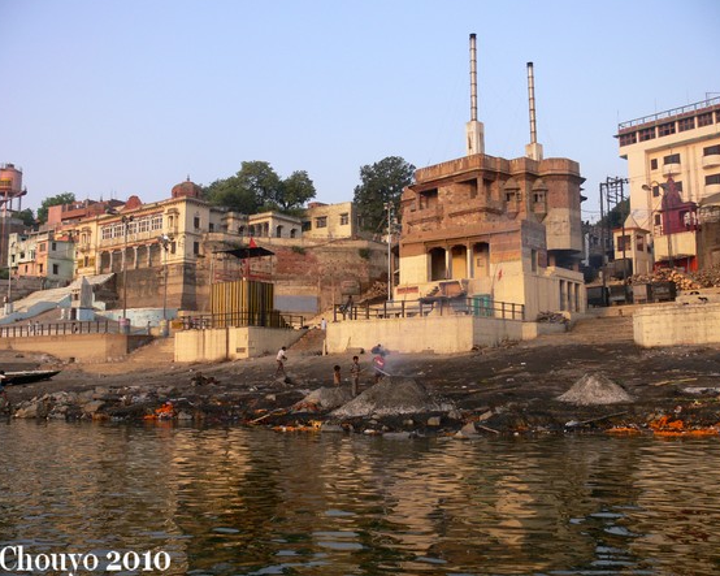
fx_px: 788
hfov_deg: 49.1
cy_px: 286
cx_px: 357
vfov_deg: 40.1
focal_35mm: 37
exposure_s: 1/500
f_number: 2.8
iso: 125
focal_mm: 7.4
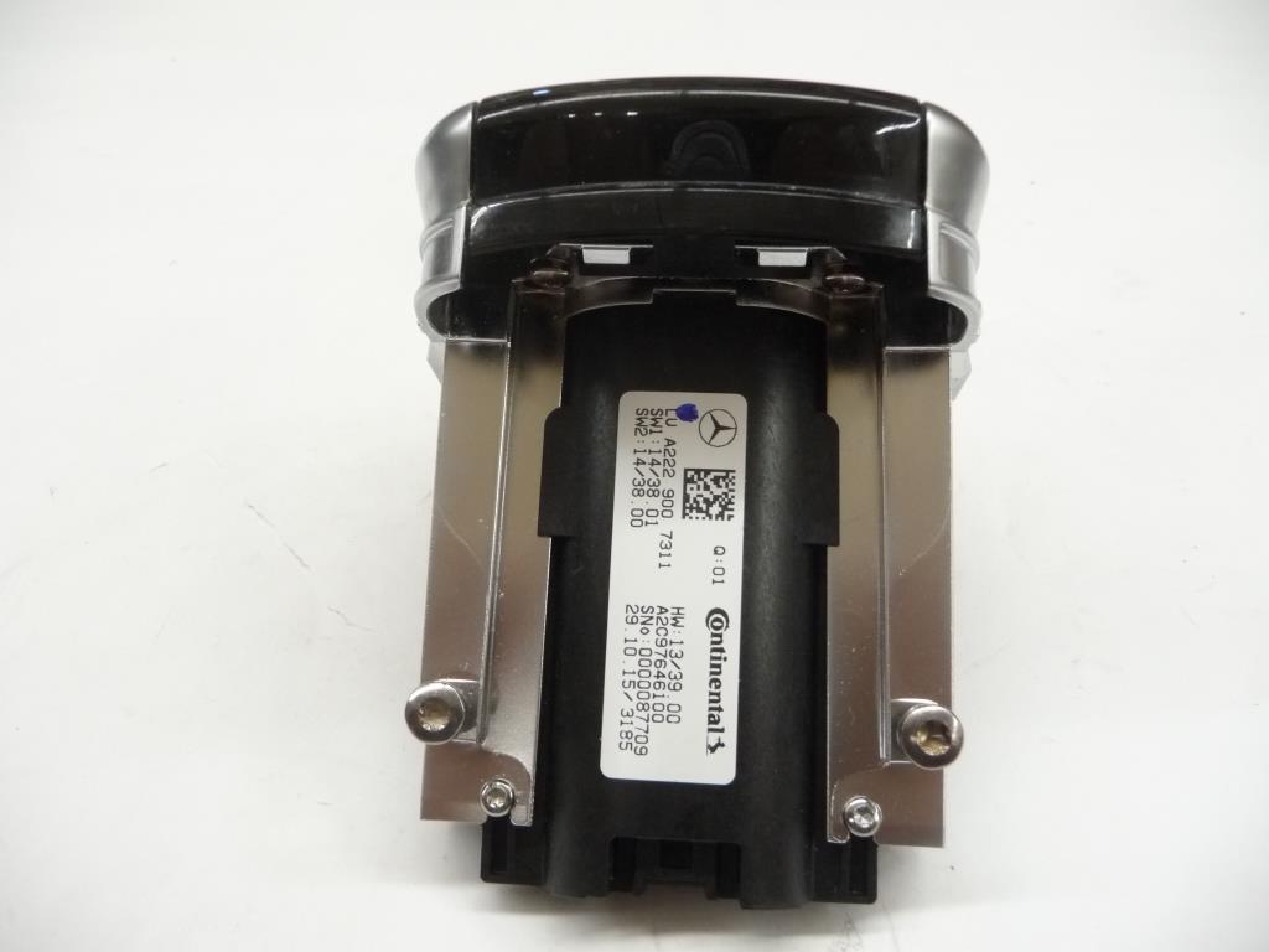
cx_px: 634
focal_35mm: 28
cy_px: 476
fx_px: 1026
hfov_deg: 63.4
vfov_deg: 49.7
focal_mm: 4.7
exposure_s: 1/30
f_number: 3.3
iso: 320
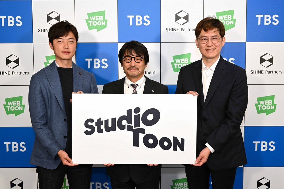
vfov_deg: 29.2
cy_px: 94
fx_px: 363
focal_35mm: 46
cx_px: 142
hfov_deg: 42.7
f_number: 8
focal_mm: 46
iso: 2500
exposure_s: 1/80
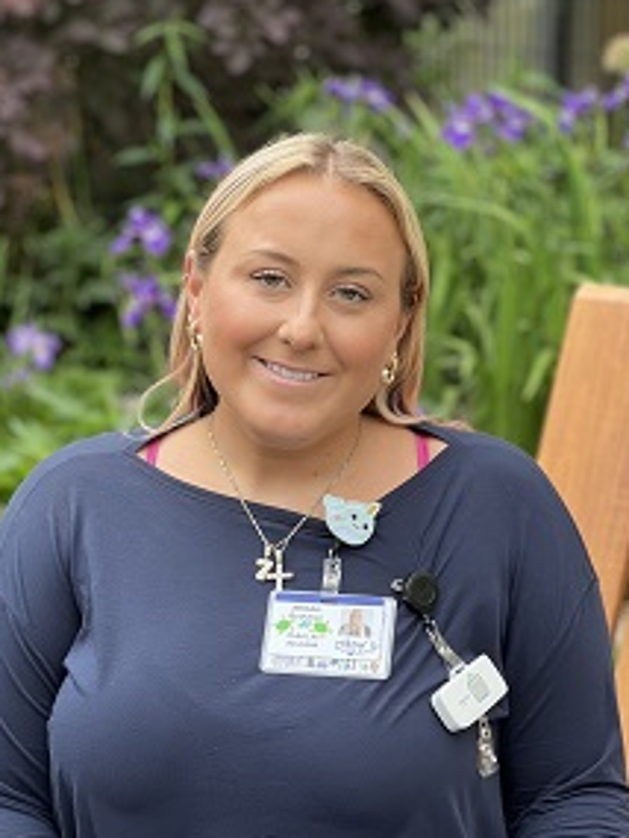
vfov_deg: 20.6
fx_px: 2300
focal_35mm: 95
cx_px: 300
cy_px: 503
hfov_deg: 15.6
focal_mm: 9
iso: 25
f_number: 2.8
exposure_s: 1/121
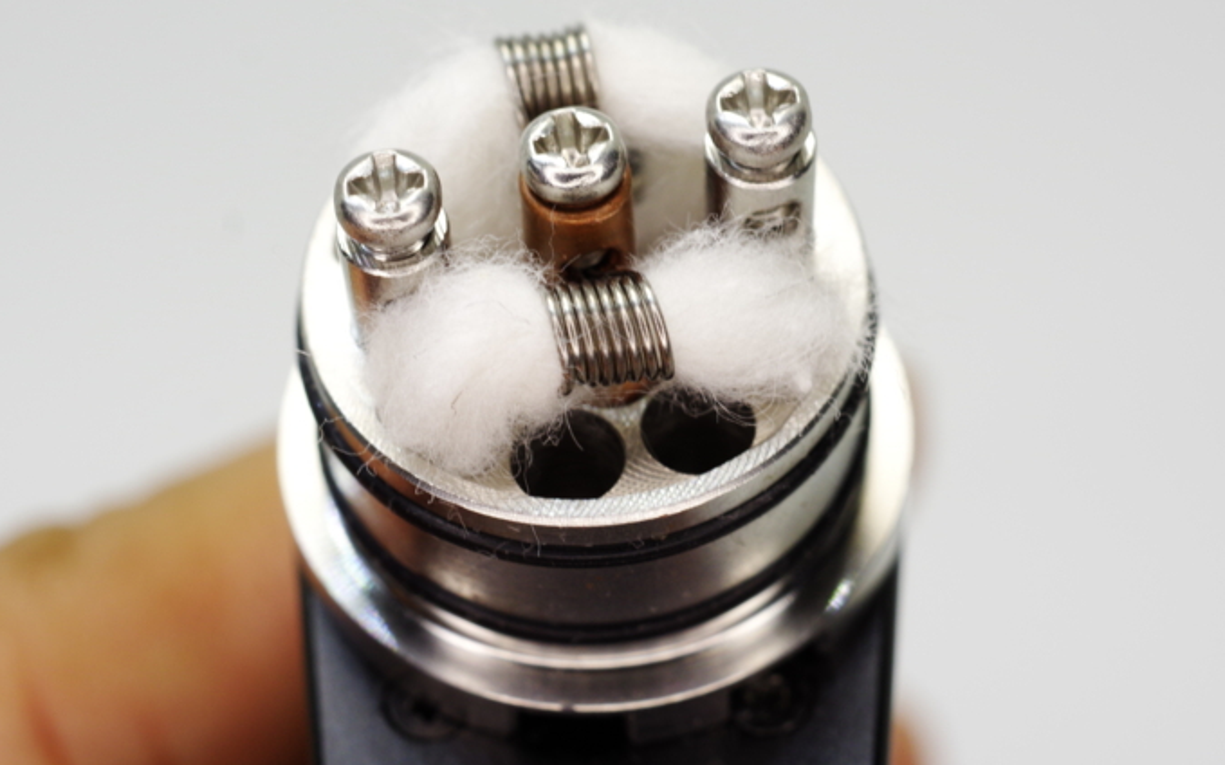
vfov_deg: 16.6
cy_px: 189
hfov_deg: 26.5
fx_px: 2603
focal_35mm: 78
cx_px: 550
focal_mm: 35
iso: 400
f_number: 8
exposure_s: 1/100
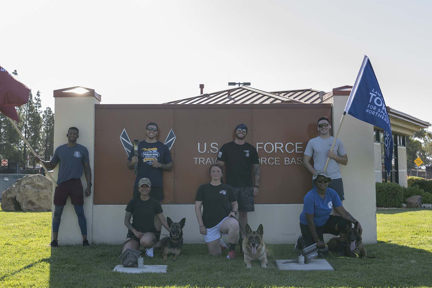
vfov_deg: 31.9
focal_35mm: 42
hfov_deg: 46.3
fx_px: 504
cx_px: 194
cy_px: 148
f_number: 5
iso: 31
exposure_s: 1/125
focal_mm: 38
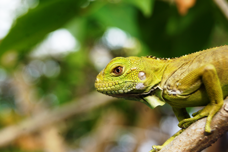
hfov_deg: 24.6
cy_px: 76
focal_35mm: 82
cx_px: 114
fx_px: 522
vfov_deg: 16.5
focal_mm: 55
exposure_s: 1/100
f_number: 7.1
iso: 200
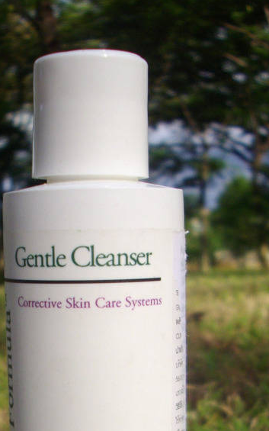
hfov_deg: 17.6
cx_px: 99
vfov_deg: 26.8
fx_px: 868
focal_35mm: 74
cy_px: 396
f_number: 5.6
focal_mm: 6.2
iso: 100
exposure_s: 1/250
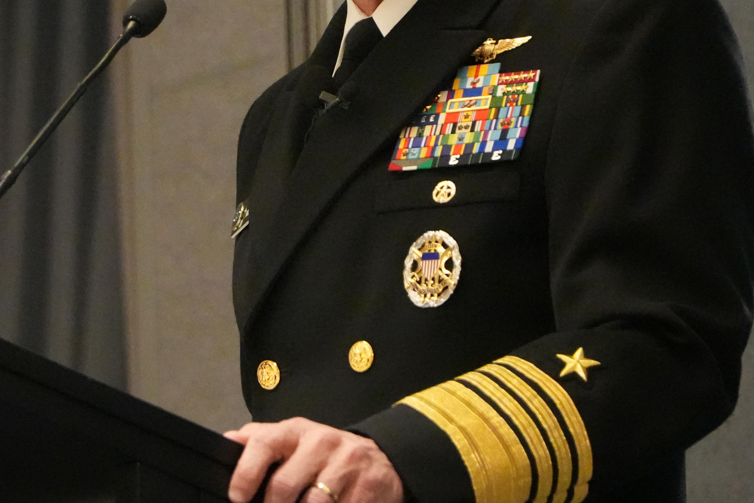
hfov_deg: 6.6
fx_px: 6555
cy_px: 60
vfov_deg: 4.4
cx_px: 276
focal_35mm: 313
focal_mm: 105
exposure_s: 1/160
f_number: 4
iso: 10000
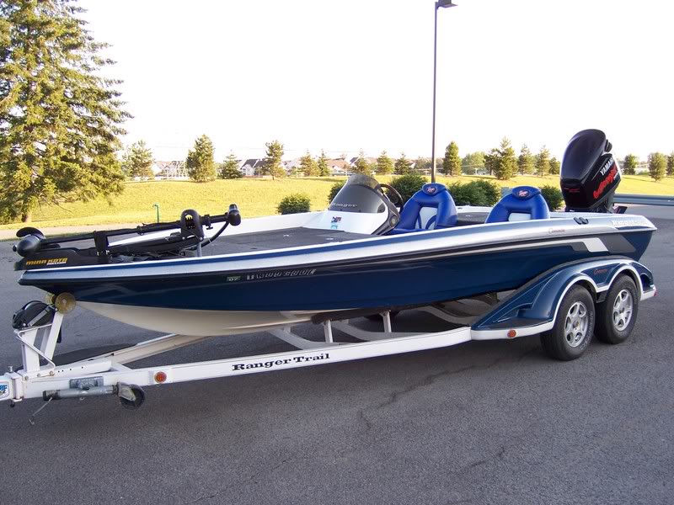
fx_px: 701
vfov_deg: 39.7
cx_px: 337
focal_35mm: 36
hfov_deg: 51.4
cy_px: 252
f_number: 2.8
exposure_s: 1/160
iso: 80
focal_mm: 6.2
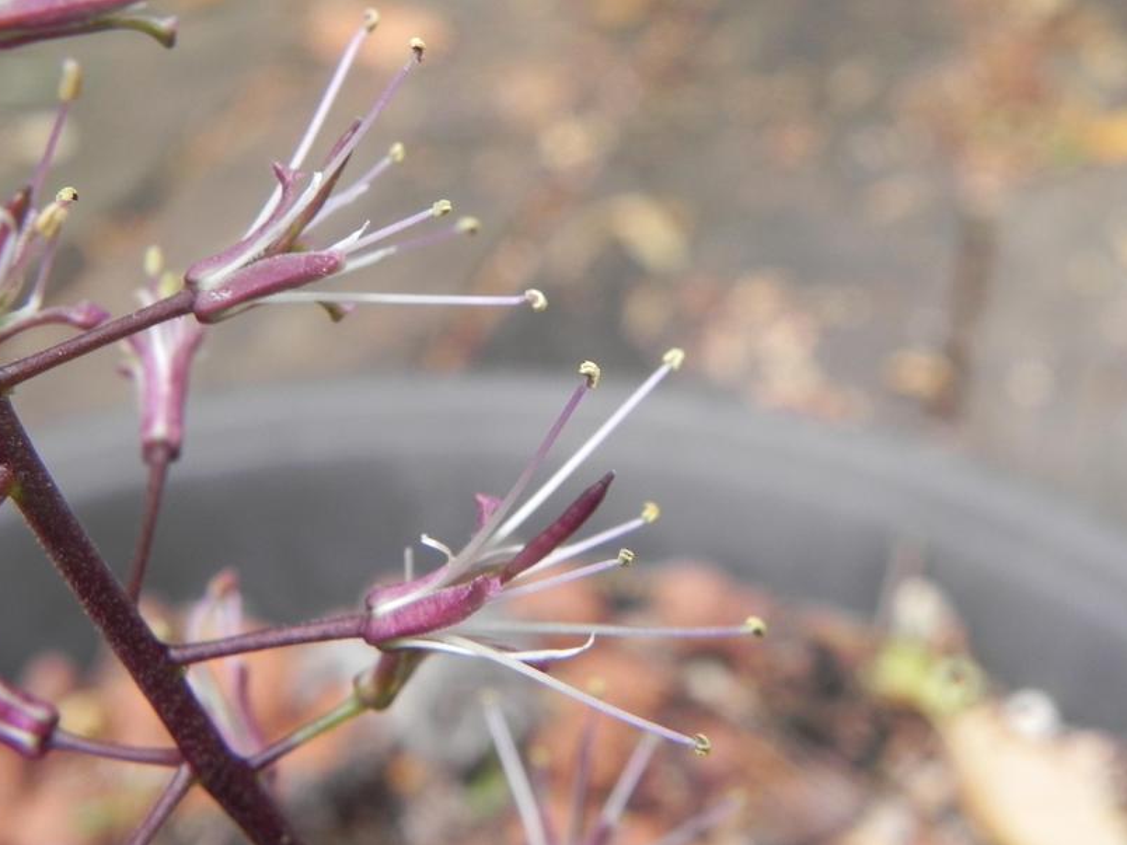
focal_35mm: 51
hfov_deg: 37.5
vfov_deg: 28.6
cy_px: 390
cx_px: 589
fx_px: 1660
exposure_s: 1/115
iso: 160
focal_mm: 7.3
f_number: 4
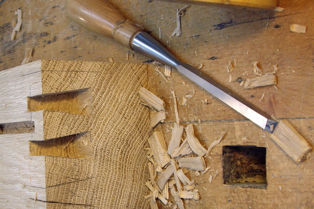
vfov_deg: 19.4
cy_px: 125
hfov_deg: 28.6
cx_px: 96
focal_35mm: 70
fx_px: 611
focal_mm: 7.6
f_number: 3
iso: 200
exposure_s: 1/40
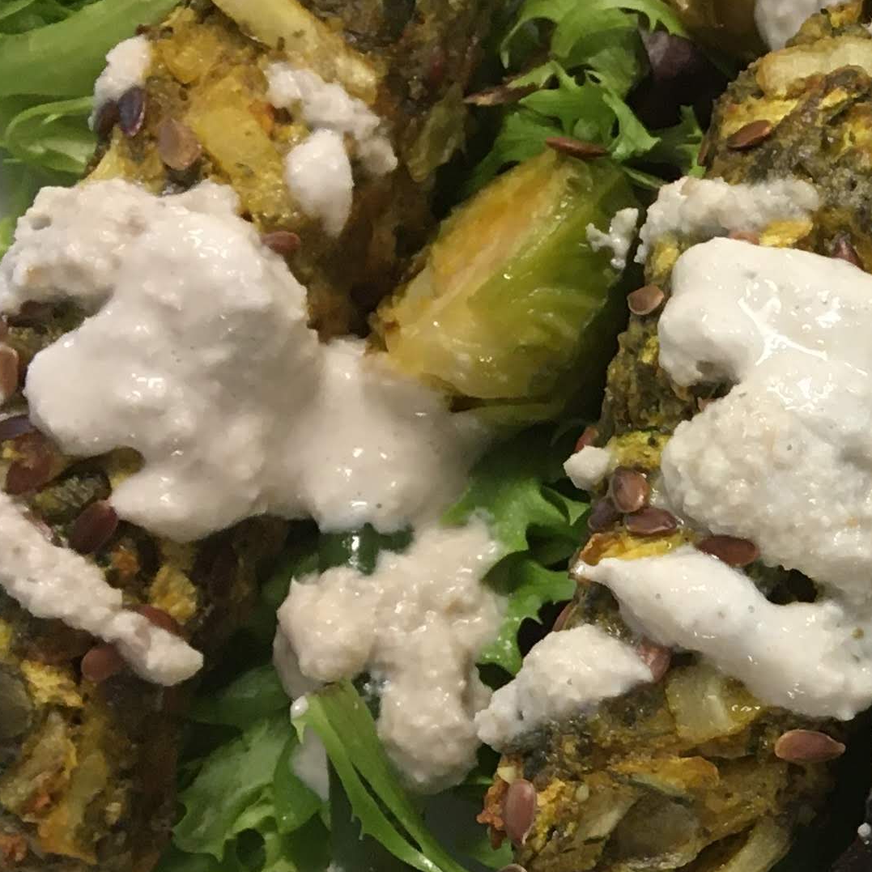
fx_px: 2736
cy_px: 691
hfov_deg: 15.7
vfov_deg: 18.0
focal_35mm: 96
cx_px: 1518
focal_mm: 4.15
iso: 100
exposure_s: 1/33
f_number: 2.2
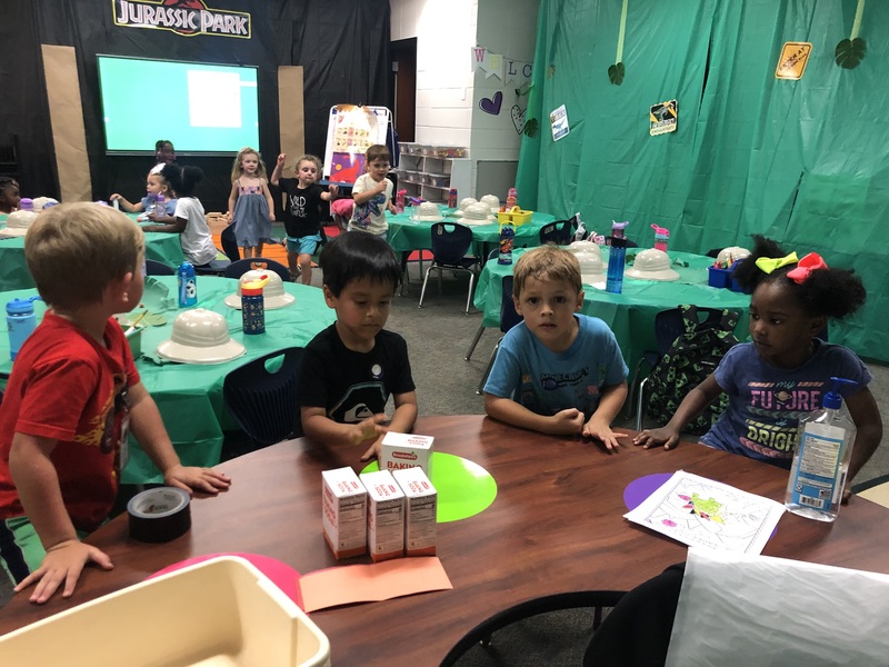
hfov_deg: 63.4
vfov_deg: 49.7
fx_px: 719
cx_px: 444
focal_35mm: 28
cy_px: 334
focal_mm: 3.99
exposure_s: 1/15
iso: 100
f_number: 1.8
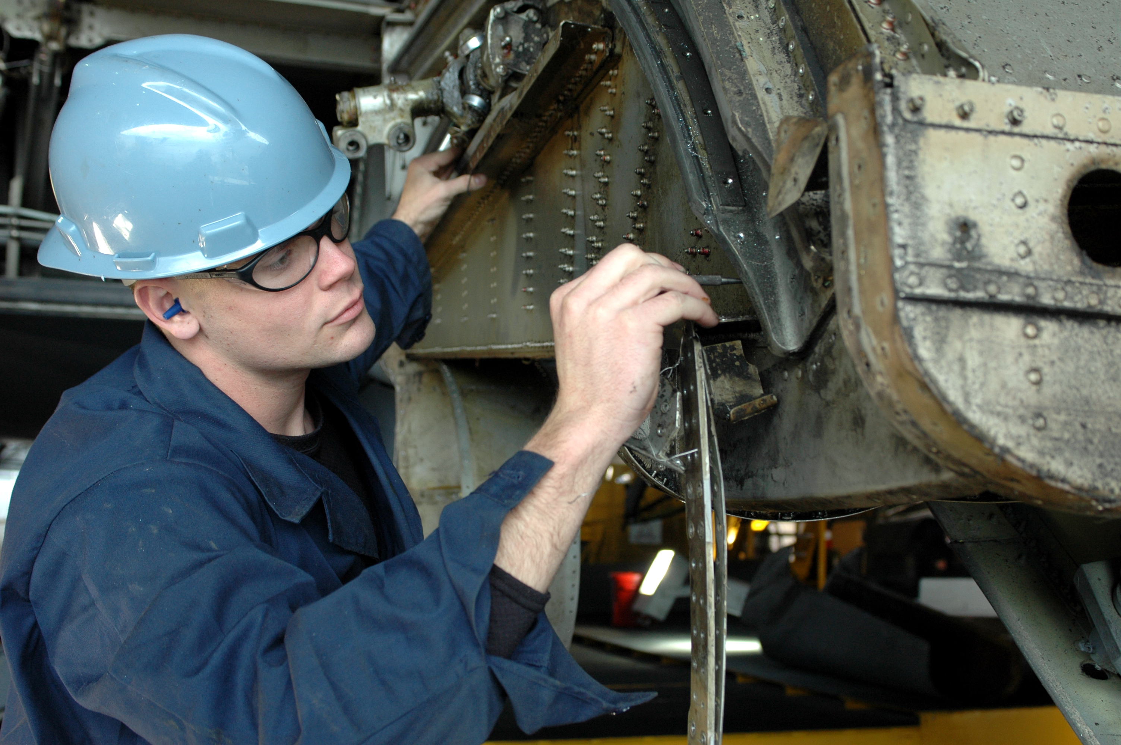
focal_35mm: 42
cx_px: 560
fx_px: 1307
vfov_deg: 31.8
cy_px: 372
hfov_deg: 46.4
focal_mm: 28
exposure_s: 1/100
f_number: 4.5
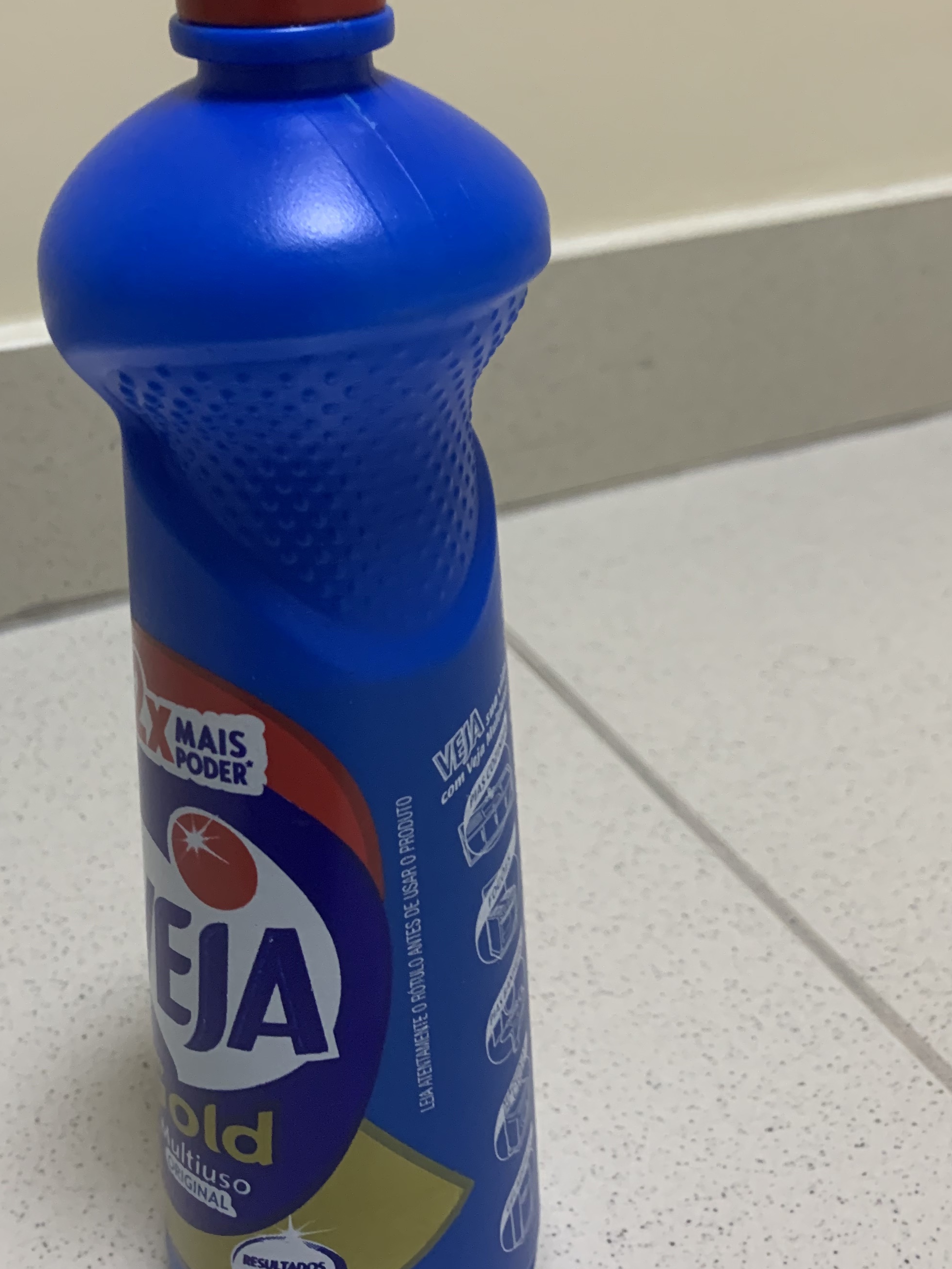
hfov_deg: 35.9
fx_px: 1467
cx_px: 396
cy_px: 508
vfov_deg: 46.5
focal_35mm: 40
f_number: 1.8
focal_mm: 4.25
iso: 160
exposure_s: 1/60
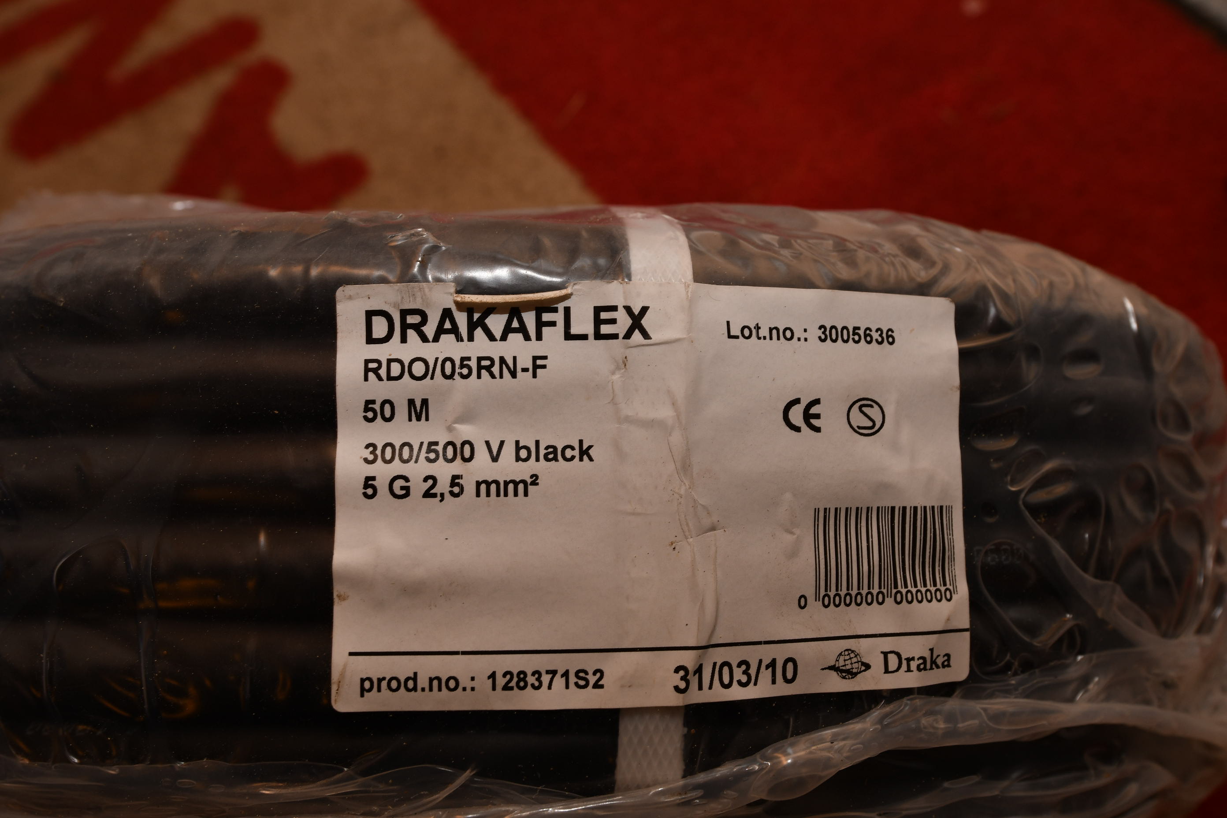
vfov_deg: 36.9
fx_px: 1227
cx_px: 614
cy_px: 409
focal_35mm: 36
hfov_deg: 53.1
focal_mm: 24
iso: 200
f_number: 10
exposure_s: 1/60
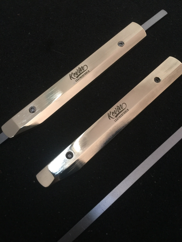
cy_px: 121
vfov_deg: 61.7
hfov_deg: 48.2
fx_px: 203
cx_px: 91
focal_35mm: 29
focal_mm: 4.15
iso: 100
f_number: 2.2
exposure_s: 1/17
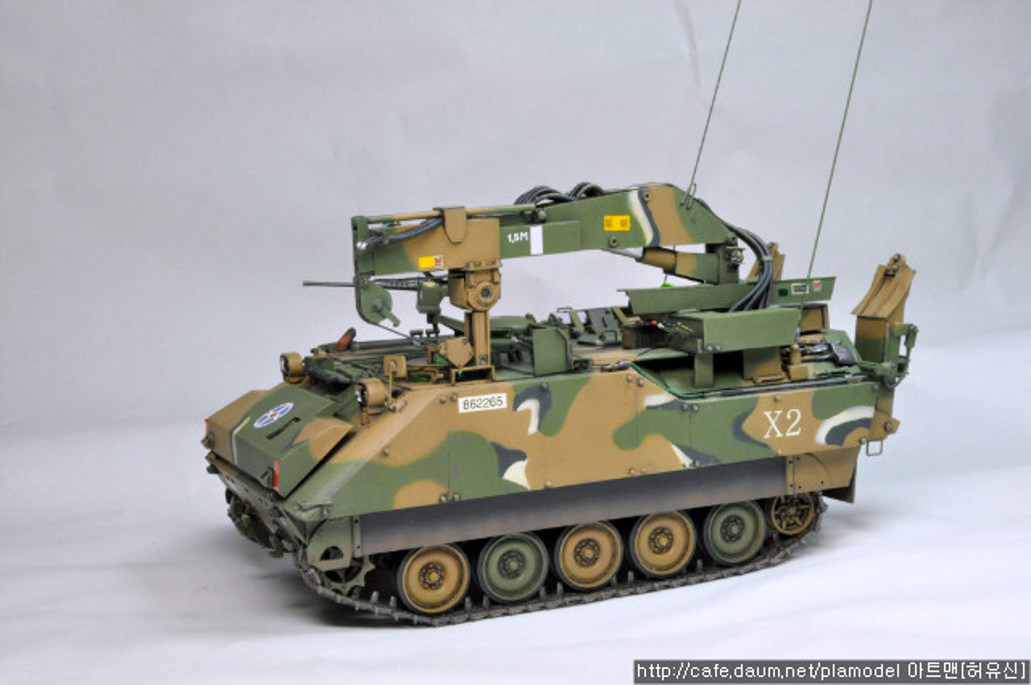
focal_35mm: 60
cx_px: 516
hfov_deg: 33.4
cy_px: 342
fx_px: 1716
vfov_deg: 22.6
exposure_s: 1/30
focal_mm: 40
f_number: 32
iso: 1800
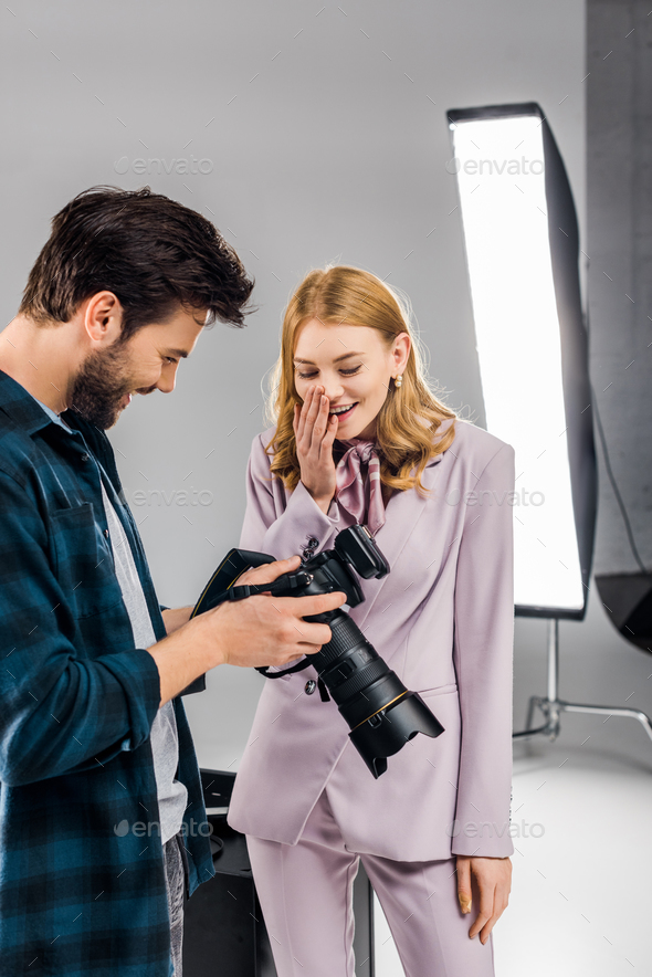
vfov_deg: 39.6
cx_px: 326
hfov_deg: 27.0
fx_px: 1357
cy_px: 488
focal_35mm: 50
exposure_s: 1/200
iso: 160
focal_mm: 50
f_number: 4.5
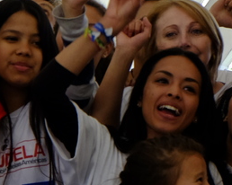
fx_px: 1468
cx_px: 184
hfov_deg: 9.0
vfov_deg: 7.2
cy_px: 30
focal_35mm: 214
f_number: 7.1
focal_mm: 32.9
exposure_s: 1/180
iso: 1000
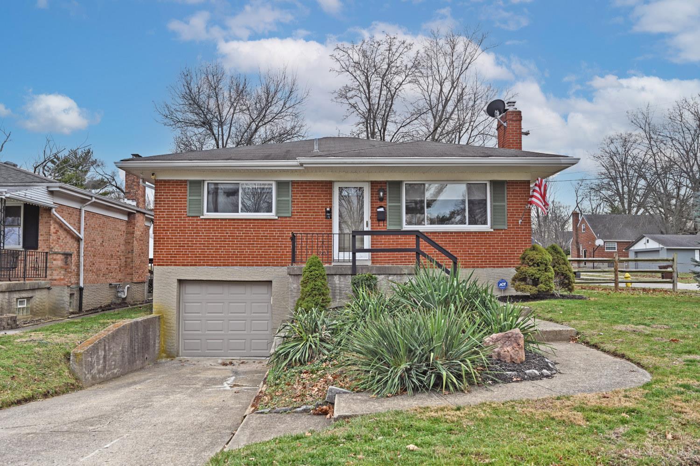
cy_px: 233
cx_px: 350
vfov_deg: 43.6
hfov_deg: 61.9
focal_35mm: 30
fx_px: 583
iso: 140
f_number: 5.6
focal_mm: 30
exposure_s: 1/250
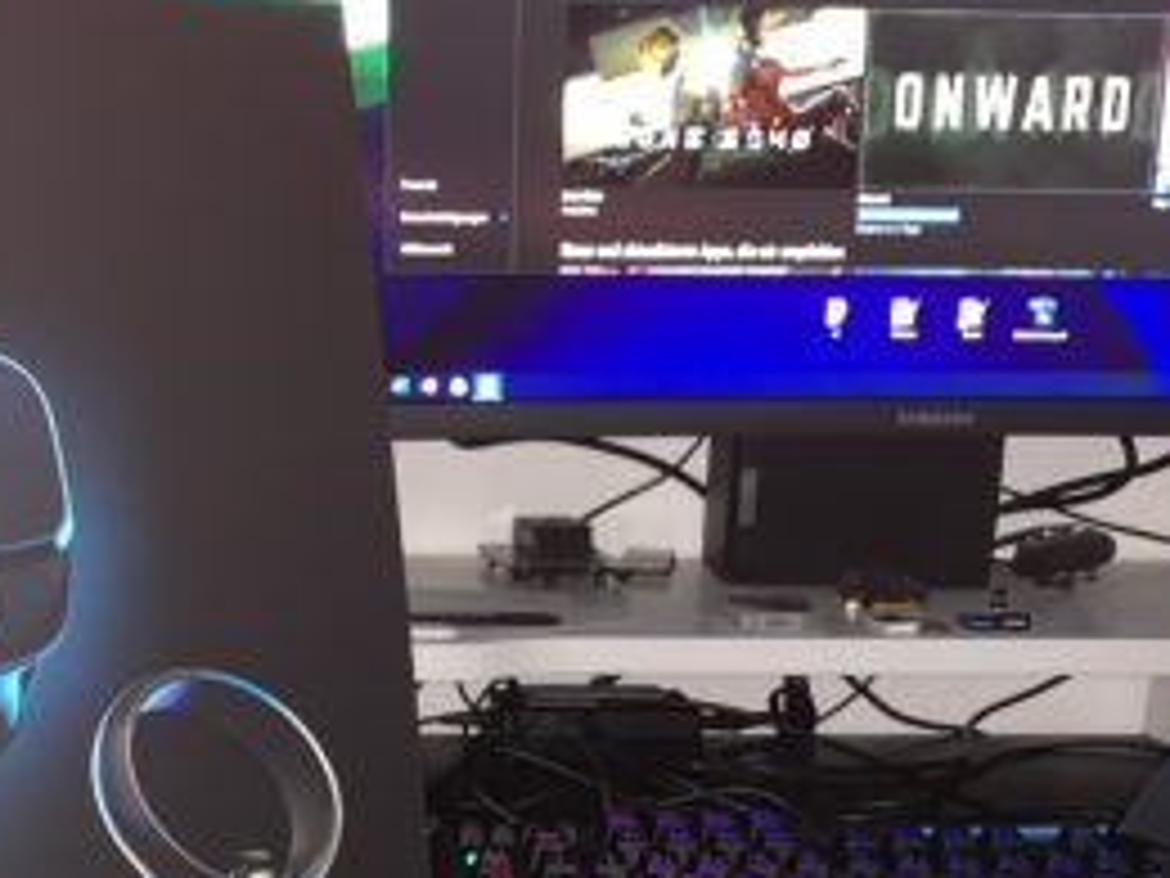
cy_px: 905
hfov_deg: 32.0
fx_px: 2028
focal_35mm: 60
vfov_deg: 23.3
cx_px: 423
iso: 64
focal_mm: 4.25
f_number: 1.8
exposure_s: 1/14
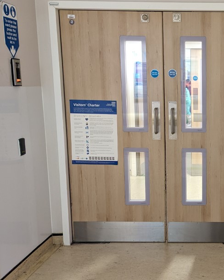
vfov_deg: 40.3
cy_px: 148
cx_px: 223
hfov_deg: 30.5
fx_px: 381
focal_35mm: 46
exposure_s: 1/25
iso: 219
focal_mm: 6.81
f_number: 1.85
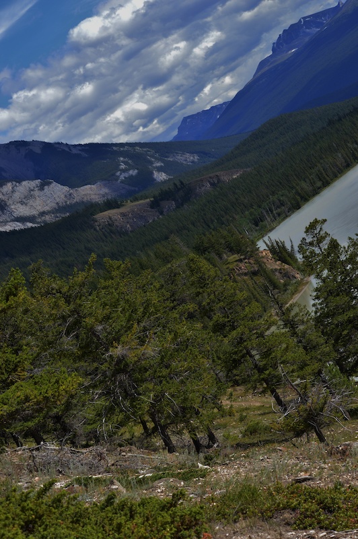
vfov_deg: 24.6
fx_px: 1233
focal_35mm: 82
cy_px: 270
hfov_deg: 16.5
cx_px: 179
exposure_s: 1/400
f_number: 11
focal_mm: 55
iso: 400
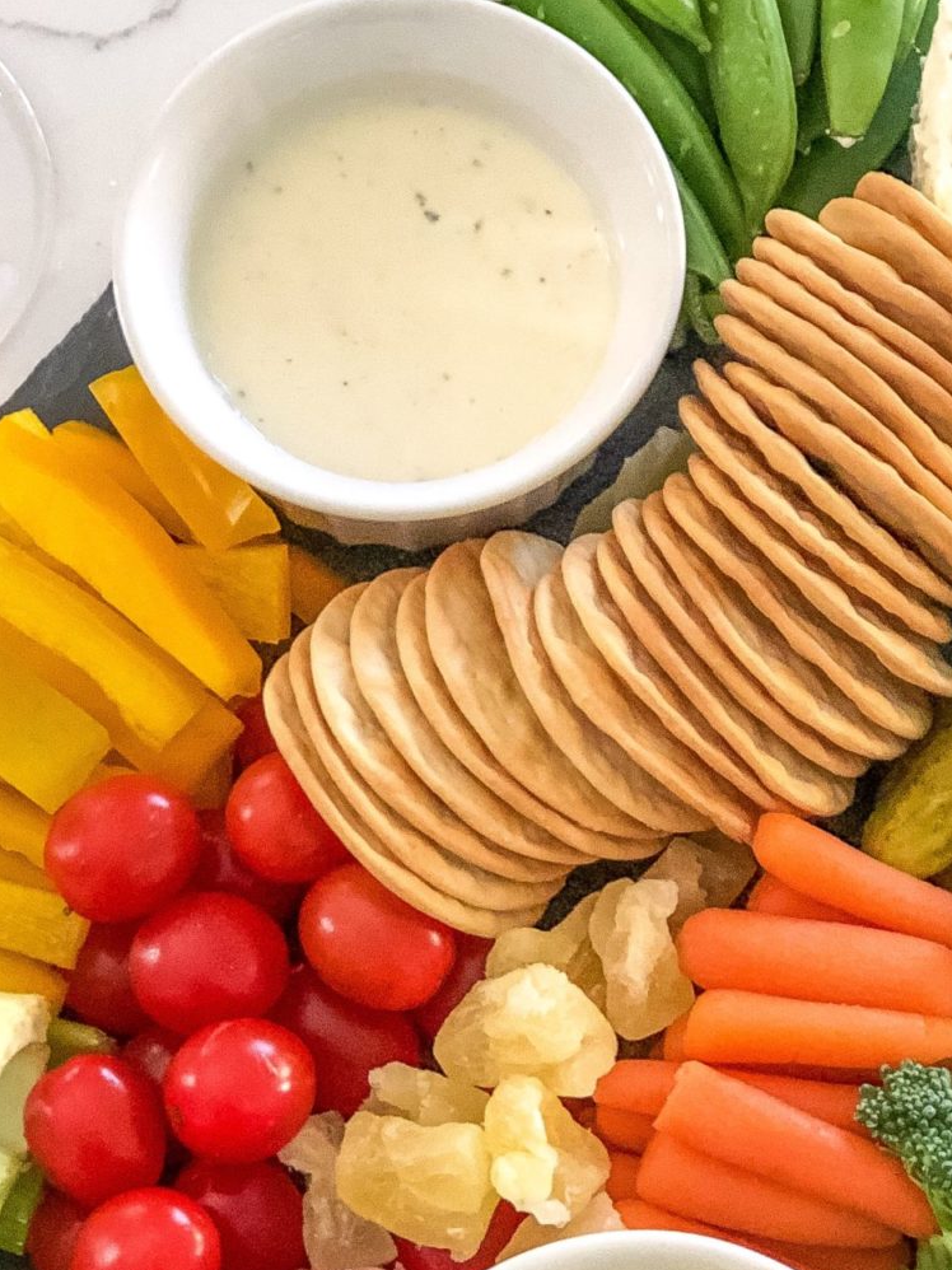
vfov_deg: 16.7
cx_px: 587
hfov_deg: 12.6
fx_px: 4292
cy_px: 973
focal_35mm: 117
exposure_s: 1/30
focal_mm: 6.6
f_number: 2.8
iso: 320
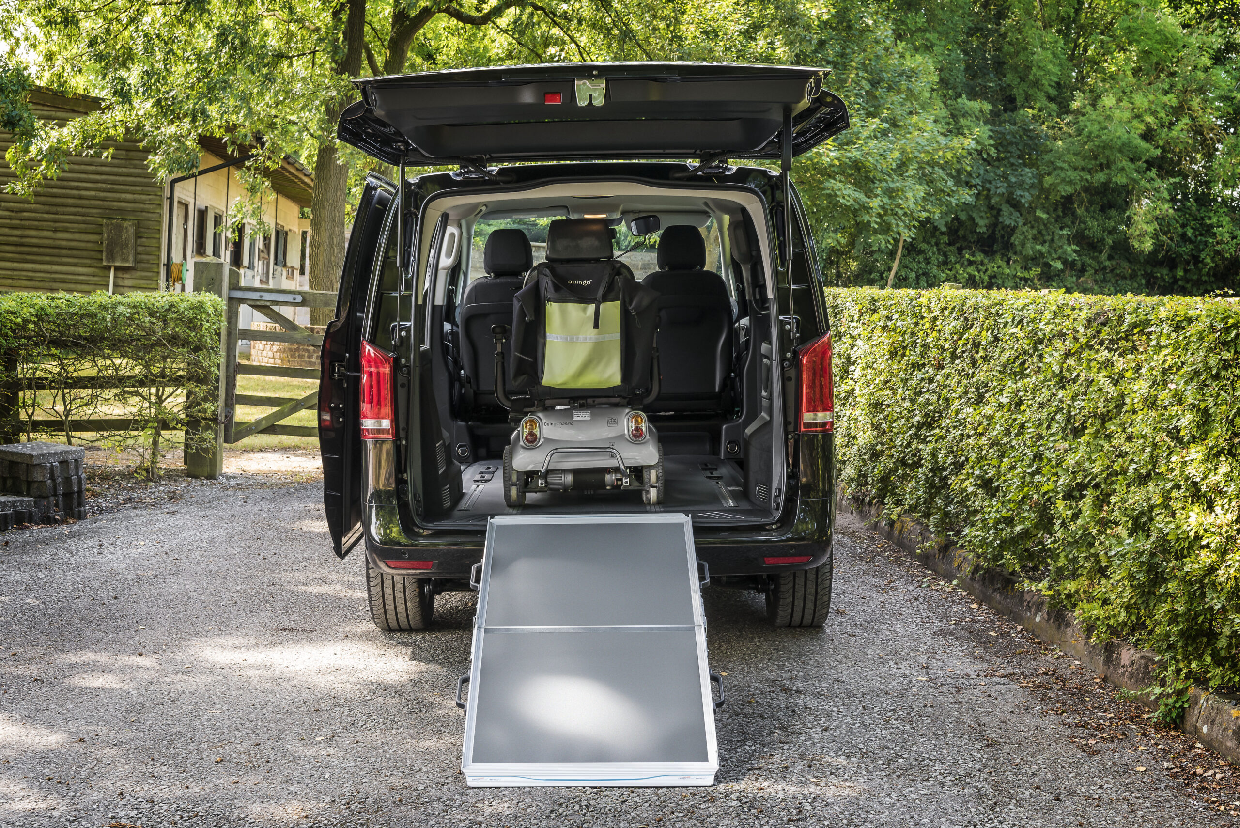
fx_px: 1723
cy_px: 414
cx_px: 620
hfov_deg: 39.6
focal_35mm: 50
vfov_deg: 27.0
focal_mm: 50
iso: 400
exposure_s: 1/25
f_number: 11
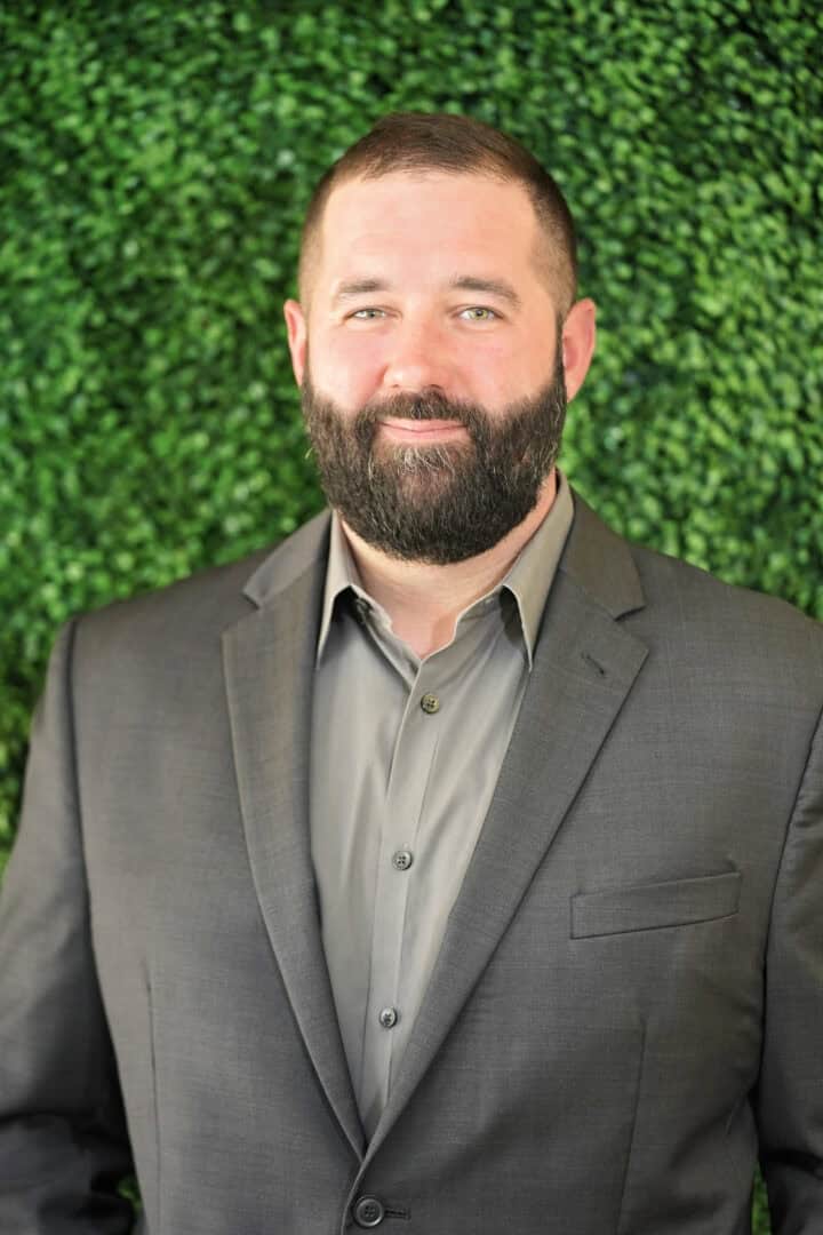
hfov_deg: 10.0
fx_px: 4698
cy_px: 618
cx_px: 412
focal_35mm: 137
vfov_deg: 15.0
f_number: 2.8
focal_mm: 137
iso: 1250
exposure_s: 1/200
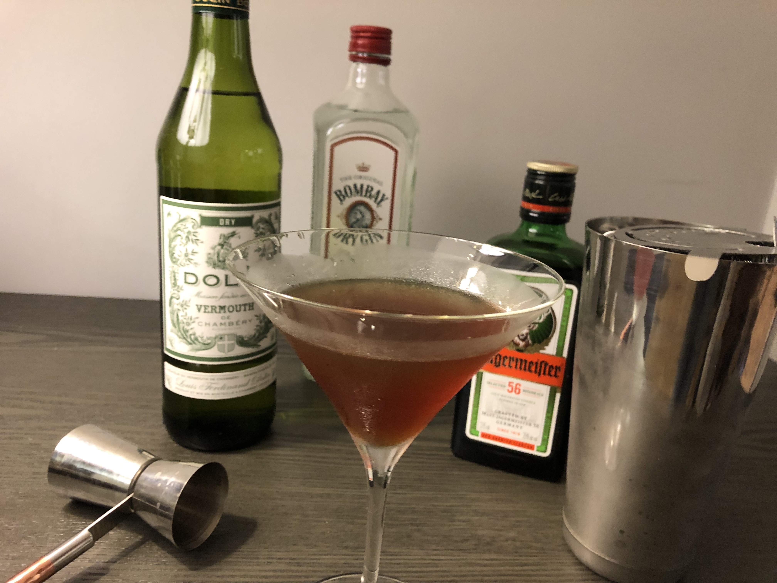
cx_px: 388
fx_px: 628
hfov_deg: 63.4
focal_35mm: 28
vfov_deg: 49.7
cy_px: 292
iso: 80
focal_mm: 3.99
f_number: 1.8
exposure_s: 1/15
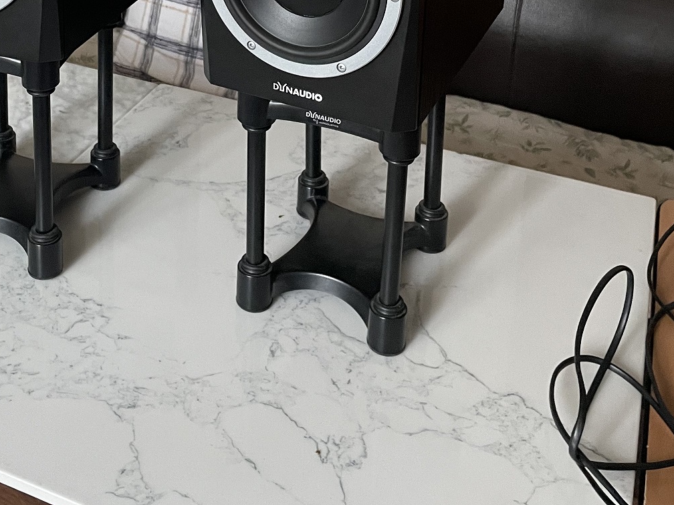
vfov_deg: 25.4
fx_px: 1012
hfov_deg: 36.3
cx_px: 207
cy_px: -88
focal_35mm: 52
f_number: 1.6
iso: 320
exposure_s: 1/60
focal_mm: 4.2
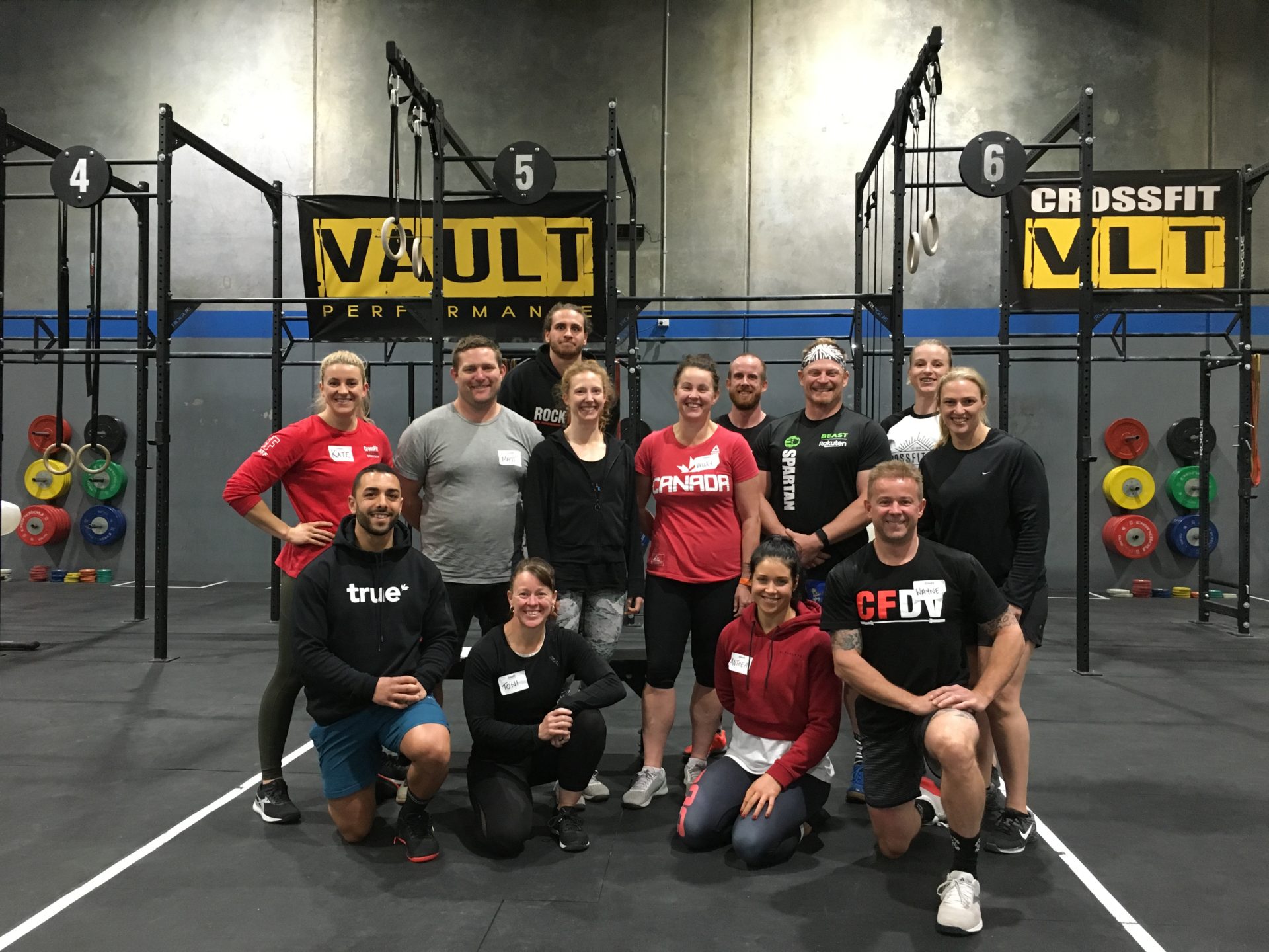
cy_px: 476
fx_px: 1063
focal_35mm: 29
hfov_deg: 61.7
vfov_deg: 48.2
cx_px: 634
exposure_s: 1/25
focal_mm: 4.15
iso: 200
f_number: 2.2
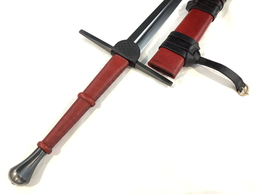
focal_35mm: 31
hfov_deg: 58.4
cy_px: 97
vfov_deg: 45.4
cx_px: 130
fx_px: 232
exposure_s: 1/60
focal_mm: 3.3
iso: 200
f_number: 2.4
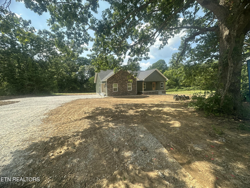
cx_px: 125
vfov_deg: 85.7
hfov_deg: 102.1
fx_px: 101
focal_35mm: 14
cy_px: 94
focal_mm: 2.22
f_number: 2.2
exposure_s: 1/824
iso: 40
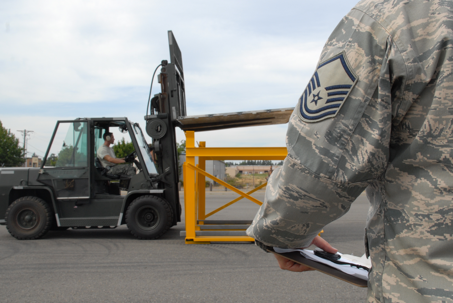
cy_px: 152
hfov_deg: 49.5
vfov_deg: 34.3
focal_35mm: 39
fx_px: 491
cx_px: 226
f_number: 13
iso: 250
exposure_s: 1/160
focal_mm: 26
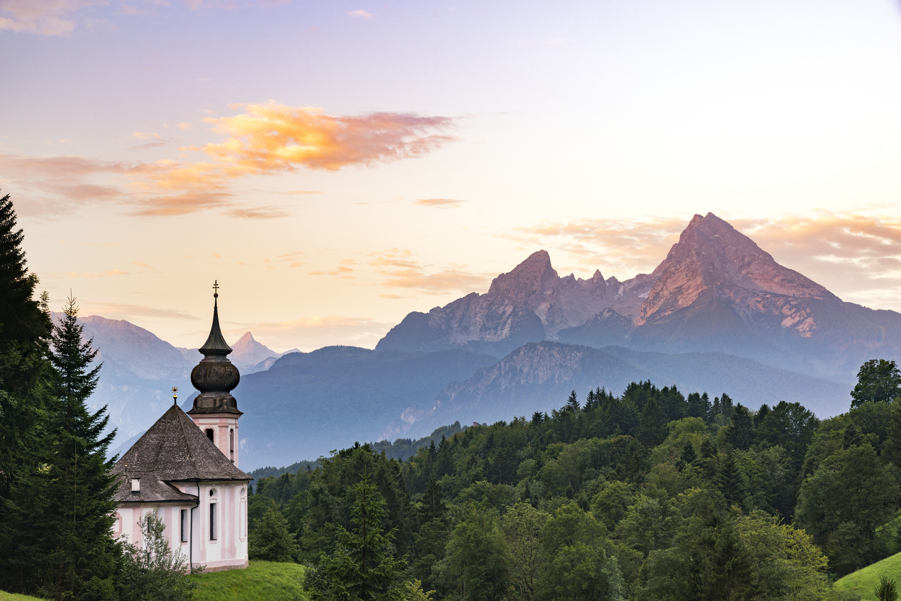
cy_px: 300
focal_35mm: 60
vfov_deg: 22.6
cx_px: 450
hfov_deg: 33.4
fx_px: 1502
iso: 100
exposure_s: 1/1.67
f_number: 13
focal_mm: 60
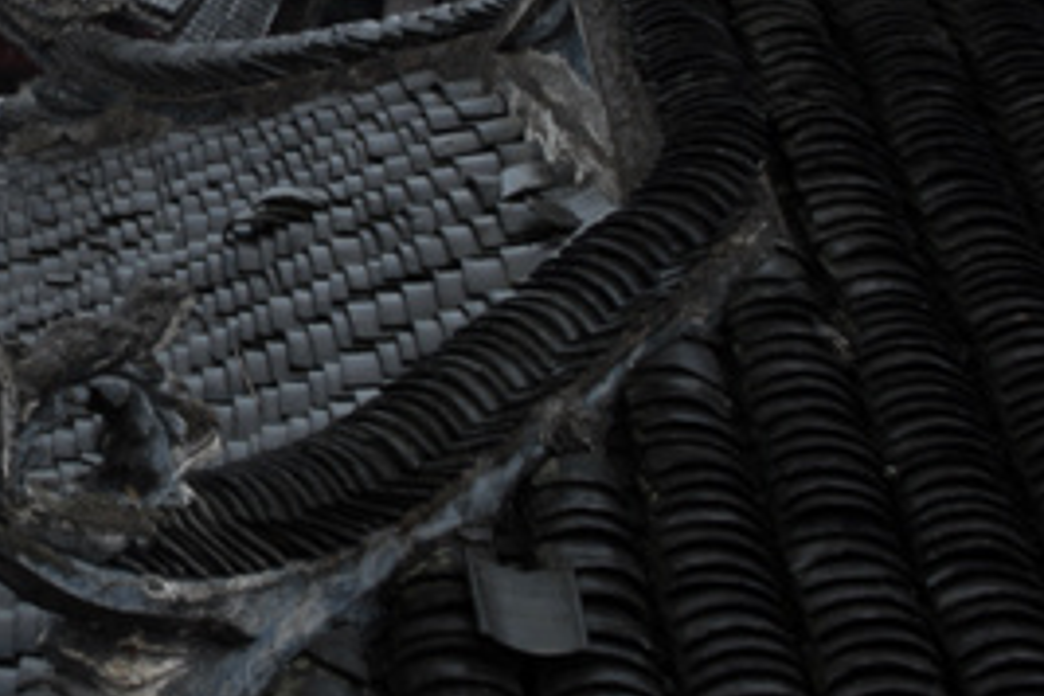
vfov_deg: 16.7
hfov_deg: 23.9
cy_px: 151
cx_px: -27
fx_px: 2349
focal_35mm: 81
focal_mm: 24
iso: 200
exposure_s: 1/2
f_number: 22
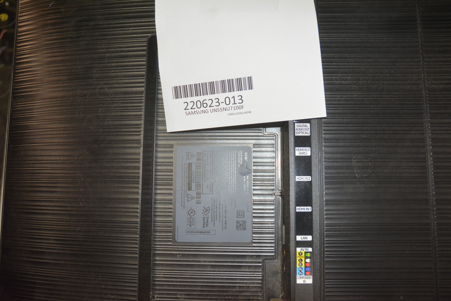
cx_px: 226
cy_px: 150
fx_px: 451
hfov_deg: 53.1
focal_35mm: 36
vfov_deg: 36.9
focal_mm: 24
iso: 1250
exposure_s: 1/200
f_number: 3.8
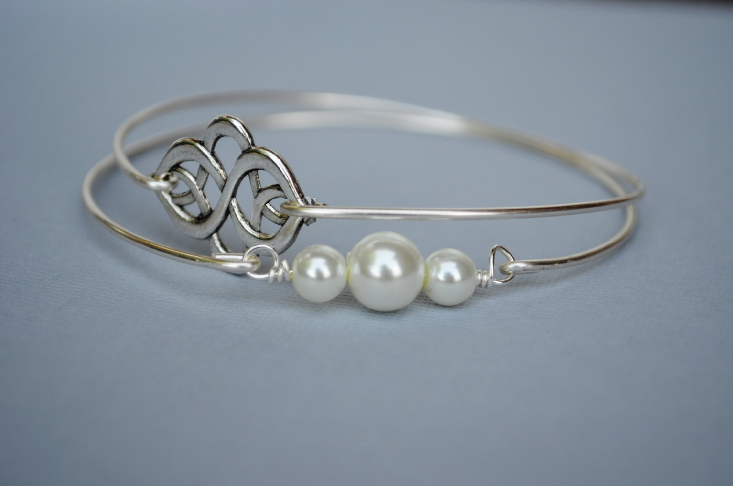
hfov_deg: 24.7
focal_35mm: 82
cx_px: 366
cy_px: 243
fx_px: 1677
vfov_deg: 16.5
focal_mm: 55
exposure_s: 1/125
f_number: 5.6
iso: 220
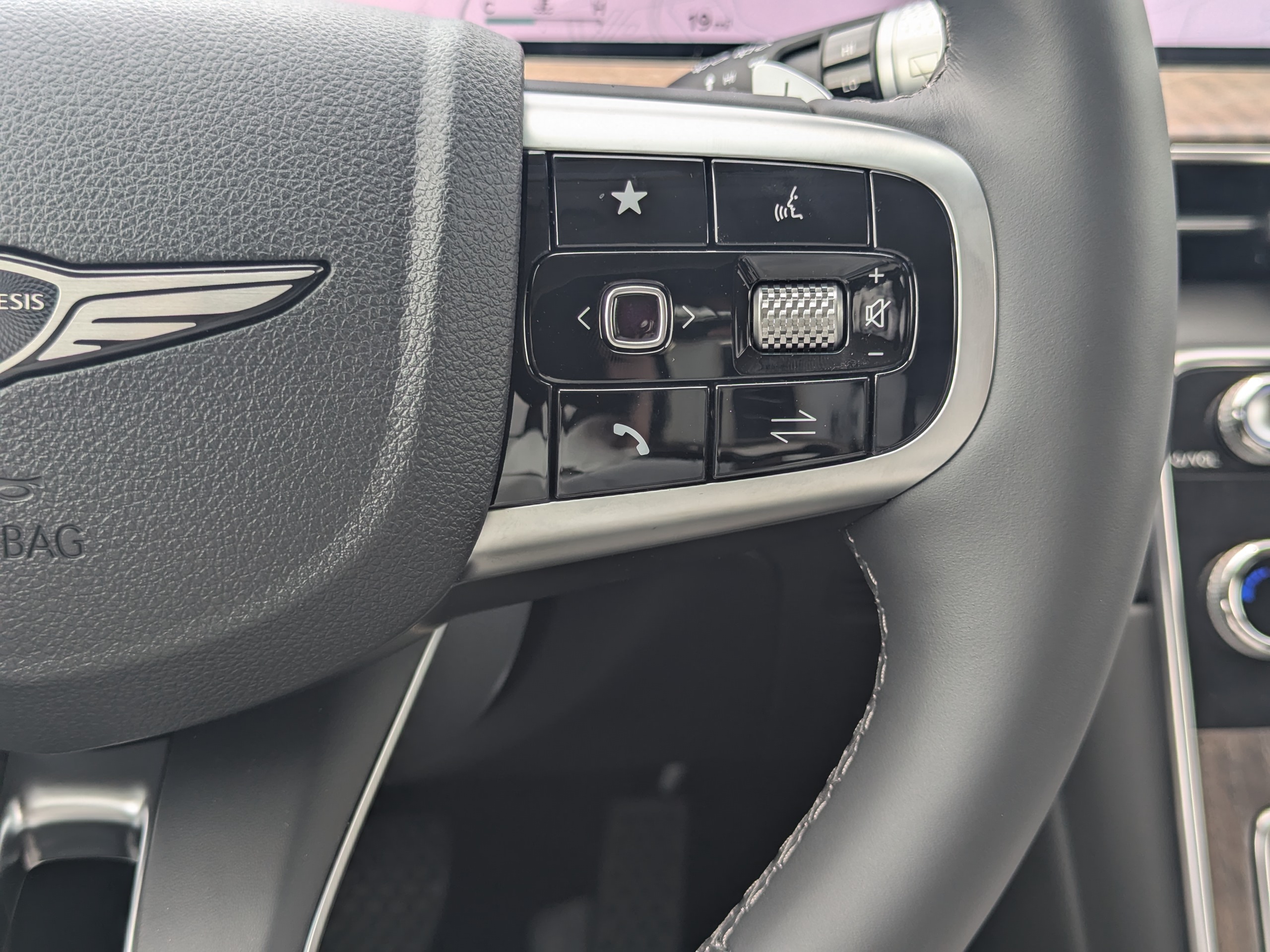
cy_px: 476
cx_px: 635
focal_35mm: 48
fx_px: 1761
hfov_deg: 39.7
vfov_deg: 30.3
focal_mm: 6.81
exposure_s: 1/272
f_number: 1.85
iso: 41
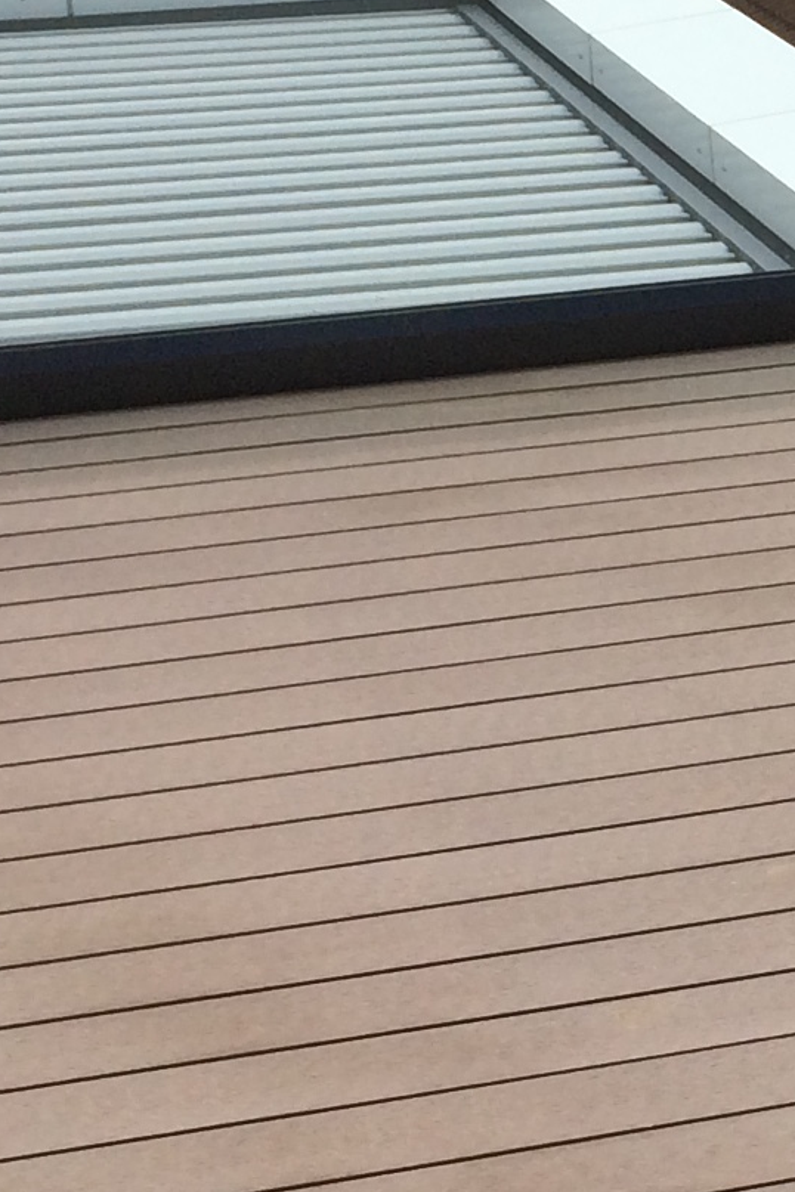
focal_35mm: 122
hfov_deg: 10.7
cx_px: 1340
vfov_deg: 16.8
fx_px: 4041
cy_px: 603
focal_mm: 4.15
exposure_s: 1/3425
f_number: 2.2
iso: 32
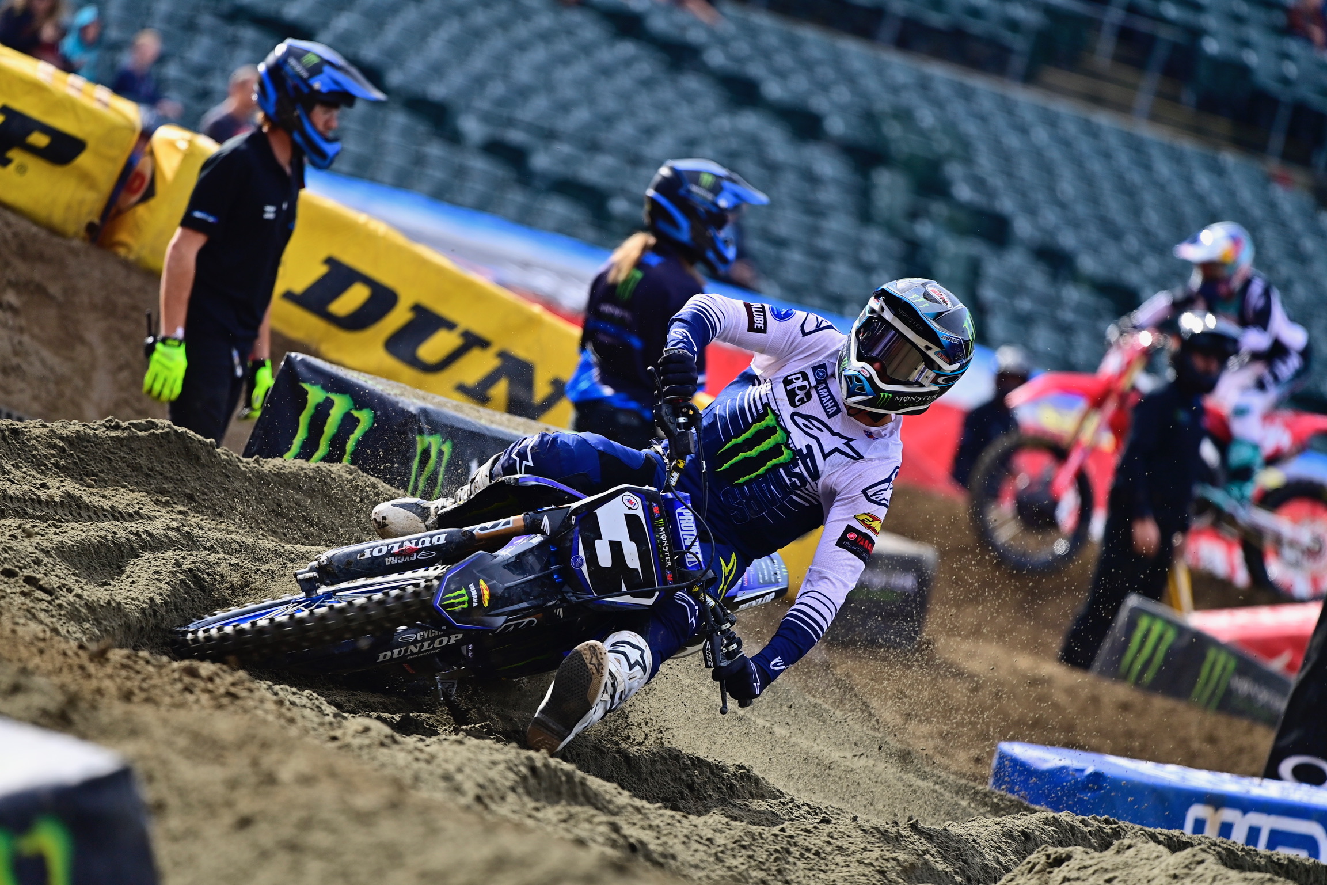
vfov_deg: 4.6
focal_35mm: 300
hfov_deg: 6.9
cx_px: 664
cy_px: 442
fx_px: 11058
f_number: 4
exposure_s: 1/1000
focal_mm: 300
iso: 180
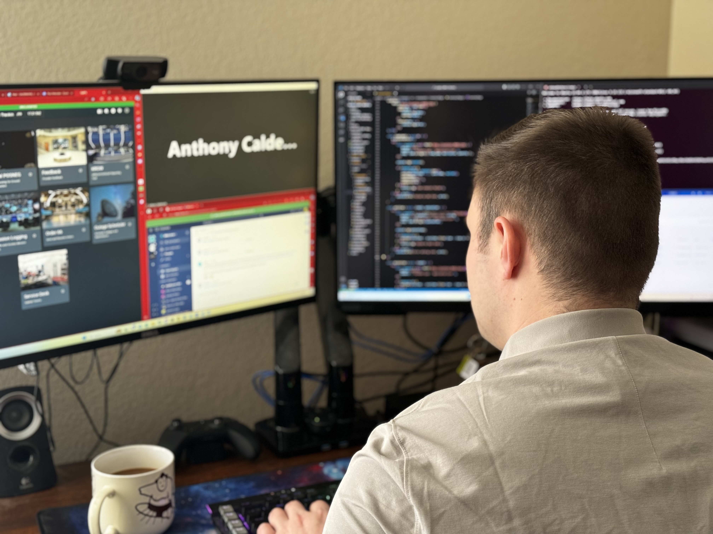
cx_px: 356
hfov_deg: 39.7
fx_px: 989
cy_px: 267
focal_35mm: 48
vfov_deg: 30.3
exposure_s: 1/60
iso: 160
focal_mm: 6.86
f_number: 1.78
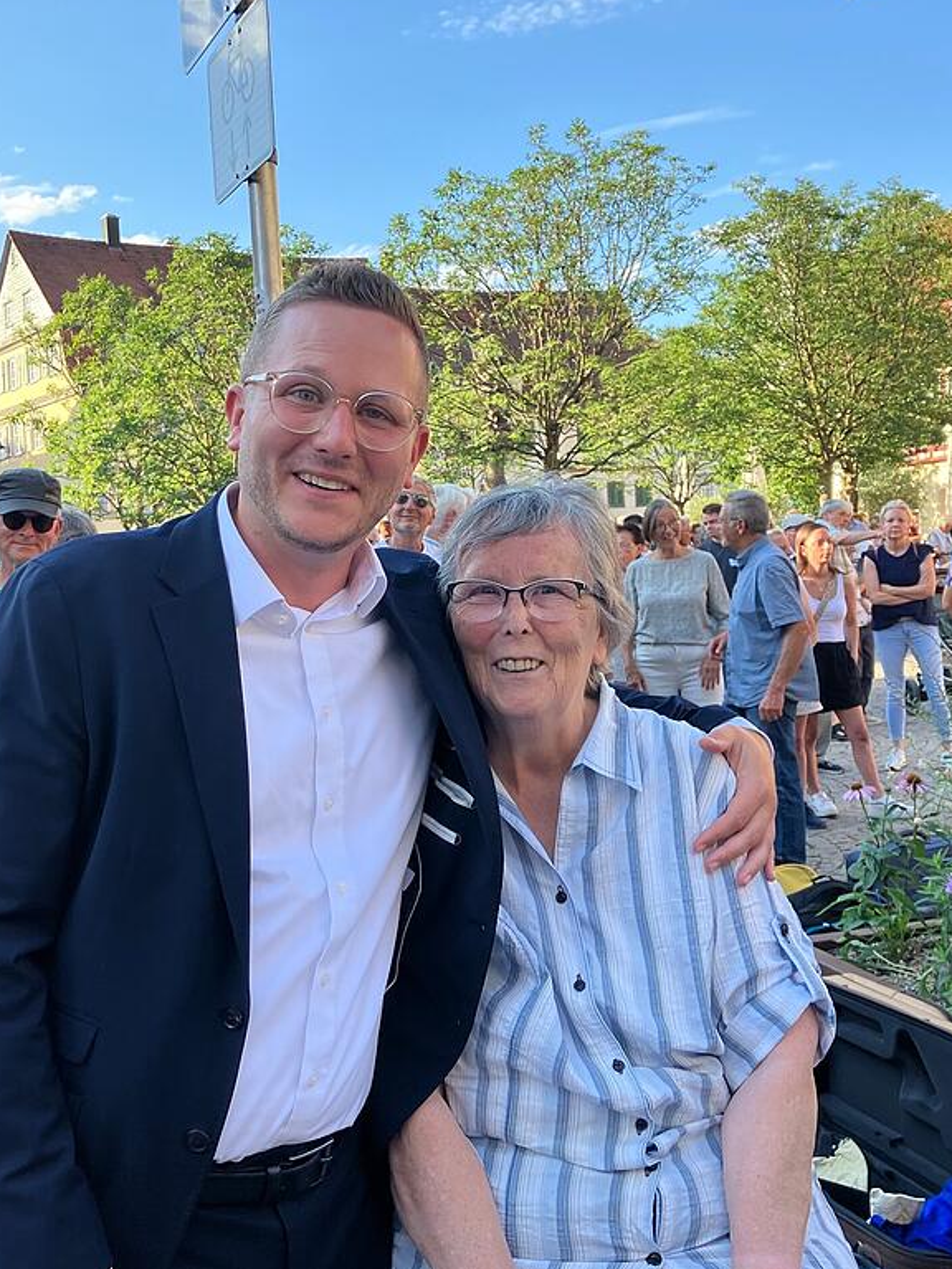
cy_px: 631
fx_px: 1393
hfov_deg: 37.7
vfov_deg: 49.0
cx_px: 426
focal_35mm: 38
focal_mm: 3.99
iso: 32
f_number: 1.8
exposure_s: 1/250
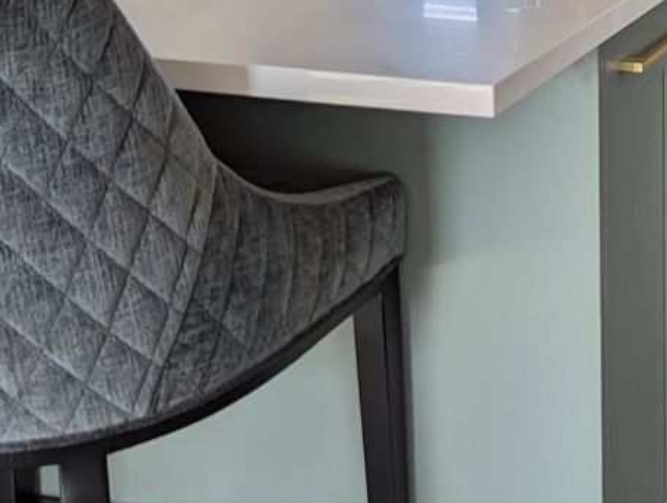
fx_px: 1950
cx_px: 726
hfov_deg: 18.7
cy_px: -189
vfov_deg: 14.0
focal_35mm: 101
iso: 38
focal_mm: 6.81
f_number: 1.85
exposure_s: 1/101
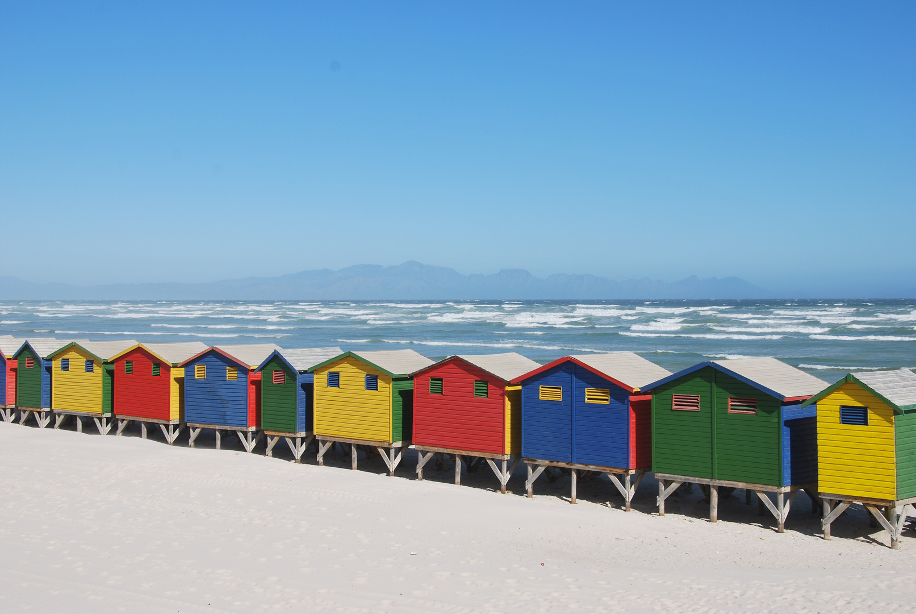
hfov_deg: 38.8
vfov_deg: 26.6
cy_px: 307
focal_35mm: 51
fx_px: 1299
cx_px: 458
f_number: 10
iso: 100
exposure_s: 1/250
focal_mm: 34
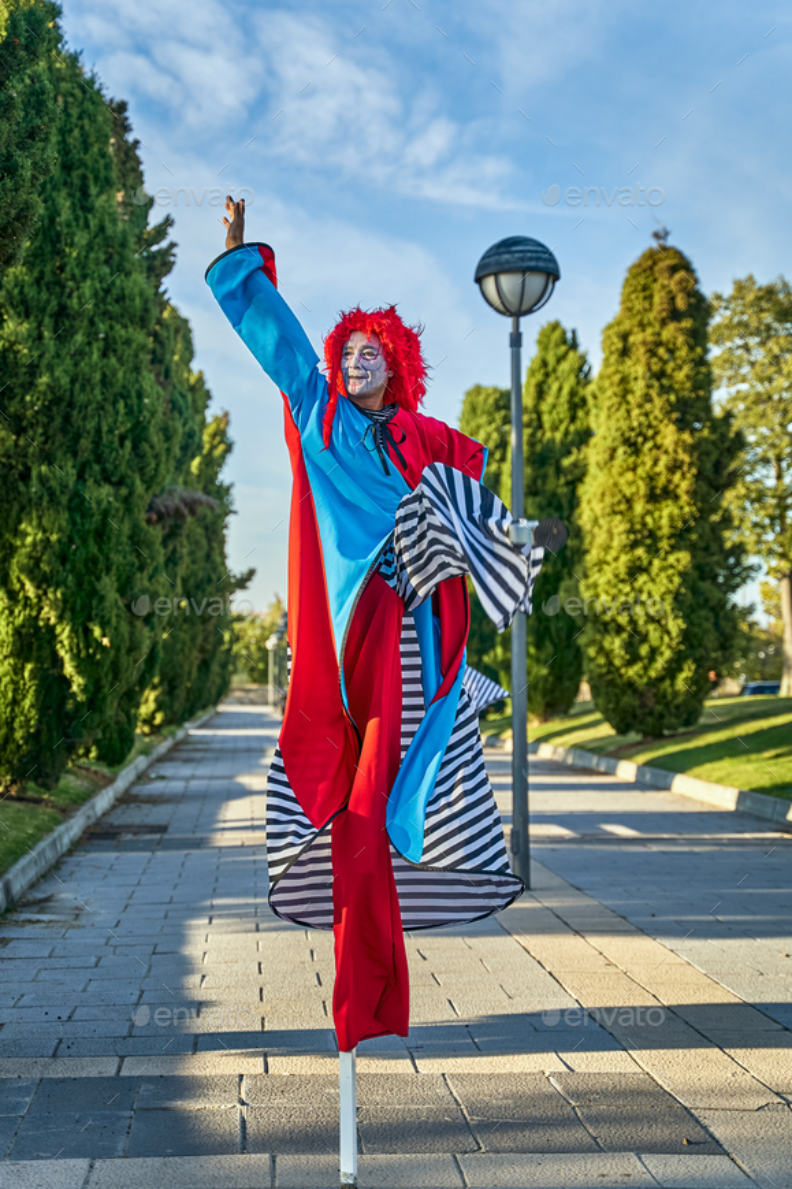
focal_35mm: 56
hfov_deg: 24.2
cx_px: 394
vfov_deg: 35.6
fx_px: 1849
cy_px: 596
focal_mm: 55
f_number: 2.8
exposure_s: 1/500
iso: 100
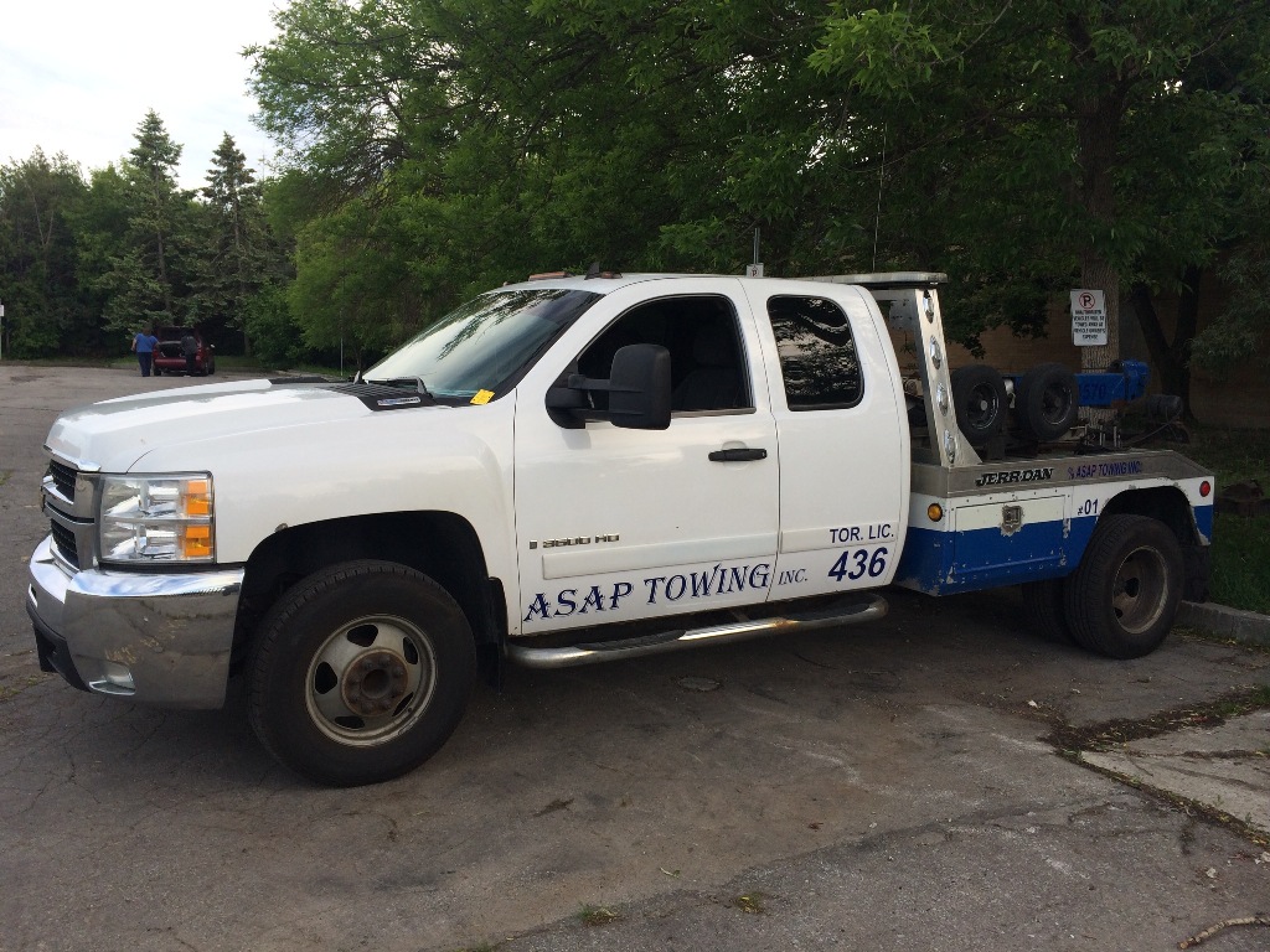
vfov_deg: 46.8
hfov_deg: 60.0
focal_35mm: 30
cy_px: 476
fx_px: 1101
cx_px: 635
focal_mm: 4.12
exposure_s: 1/540
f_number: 2.2
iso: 32
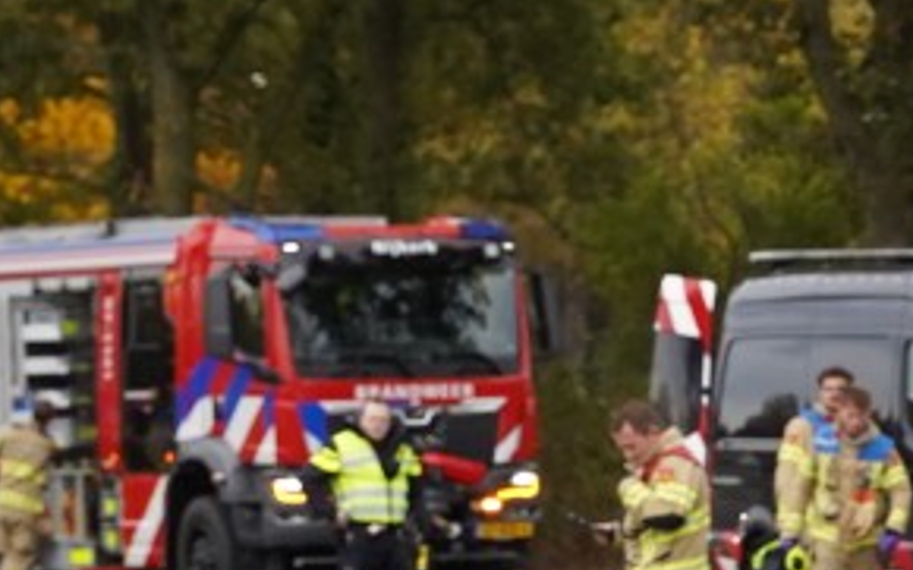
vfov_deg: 4.7
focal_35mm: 279
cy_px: 857
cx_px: 1335
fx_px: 6939
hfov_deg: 7.4
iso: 1600
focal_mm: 49
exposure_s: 1/2000
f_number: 4
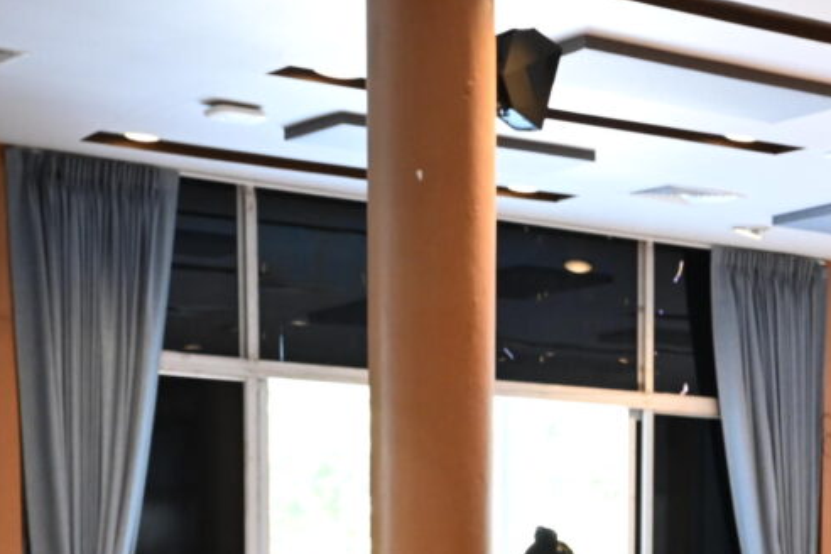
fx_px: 2377
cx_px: 1130
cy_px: 834
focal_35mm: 103
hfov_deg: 18.3
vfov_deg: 12.6
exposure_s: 1/80
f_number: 5.6
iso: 3200
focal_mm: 33
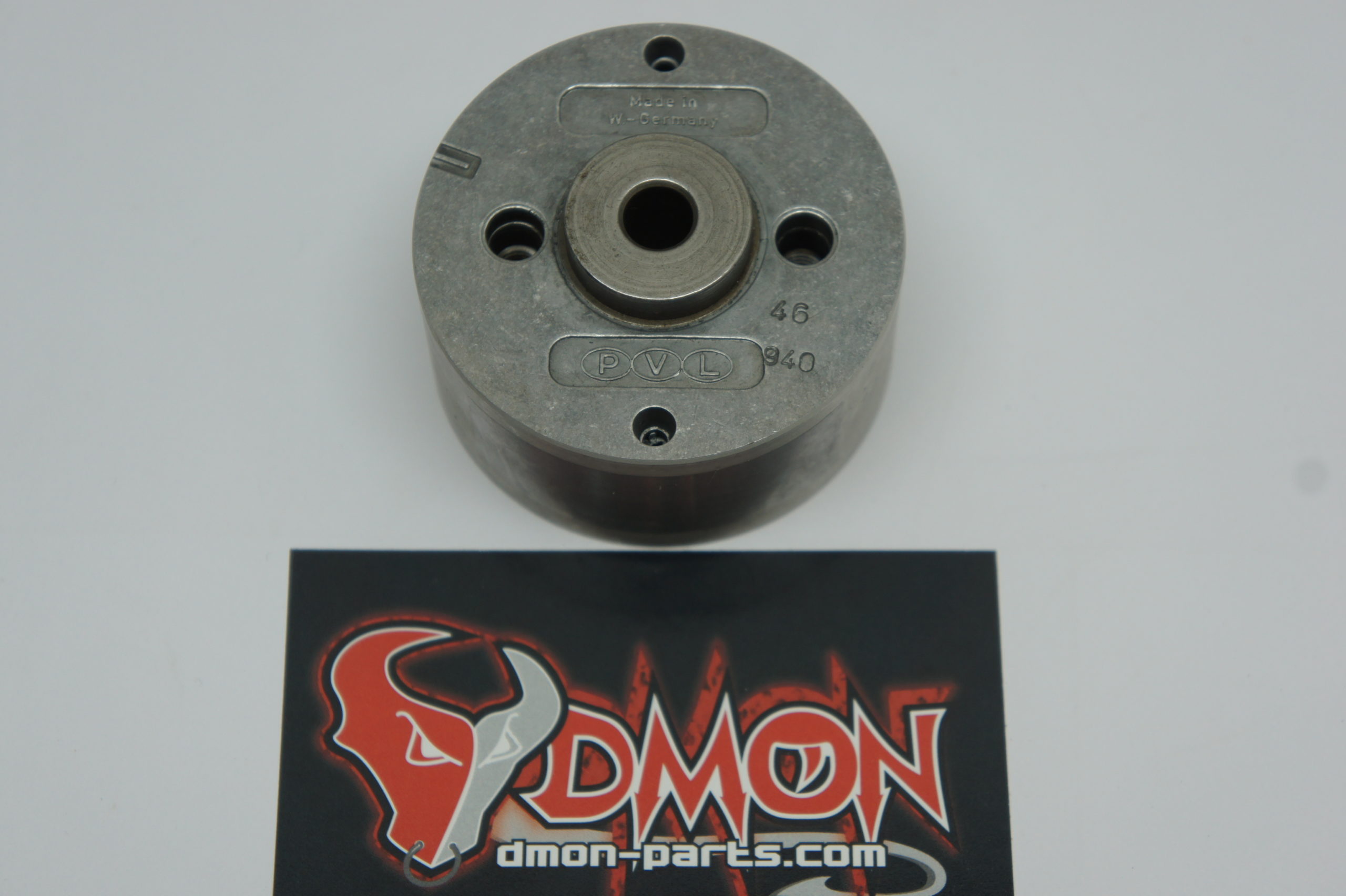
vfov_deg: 17.8
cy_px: 448
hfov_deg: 26.5
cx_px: 673
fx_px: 2859
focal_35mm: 76
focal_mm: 51
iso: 200
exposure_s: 1/80
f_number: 5.6
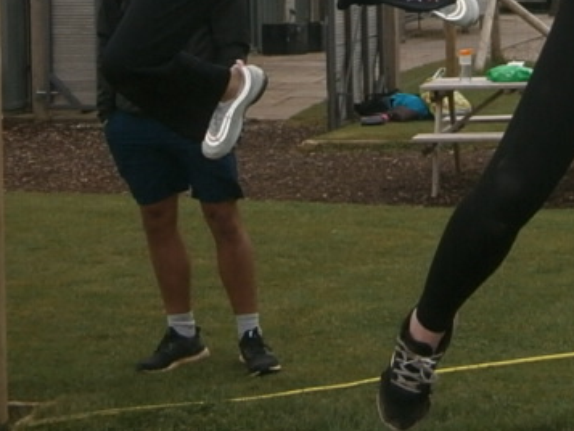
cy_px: -48
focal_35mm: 129
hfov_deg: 15.2
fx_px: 2140
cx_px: 418
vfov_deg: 11.3
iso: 80
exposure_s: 1/640
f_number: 3.1
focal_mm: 6.4
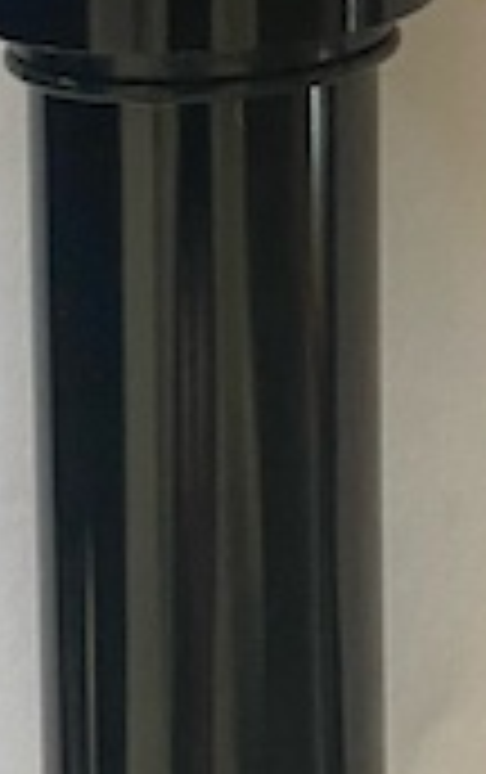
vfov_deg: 14.8
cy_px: -482
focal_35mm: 128
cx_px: 752
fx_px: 2704
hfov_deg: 9.9
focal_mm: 4.25
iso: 400
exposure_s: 1/60
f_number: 1.8
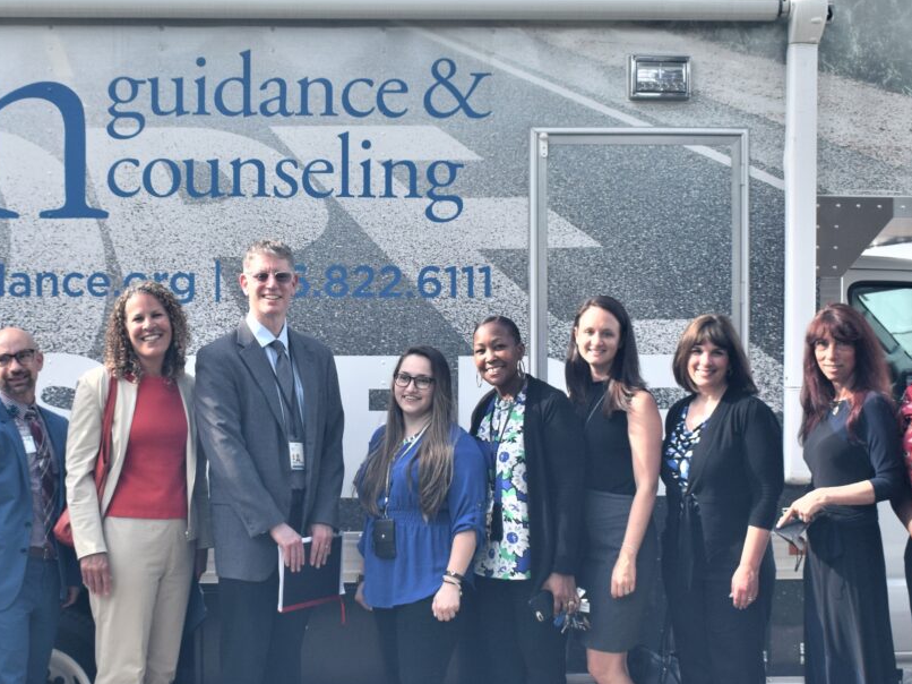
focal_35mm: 66
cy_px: 368
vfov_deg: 22.2
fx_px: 1738
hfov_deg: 29.3
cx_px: 332
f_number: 5.6
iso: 400
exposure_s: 1/125
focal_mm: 24
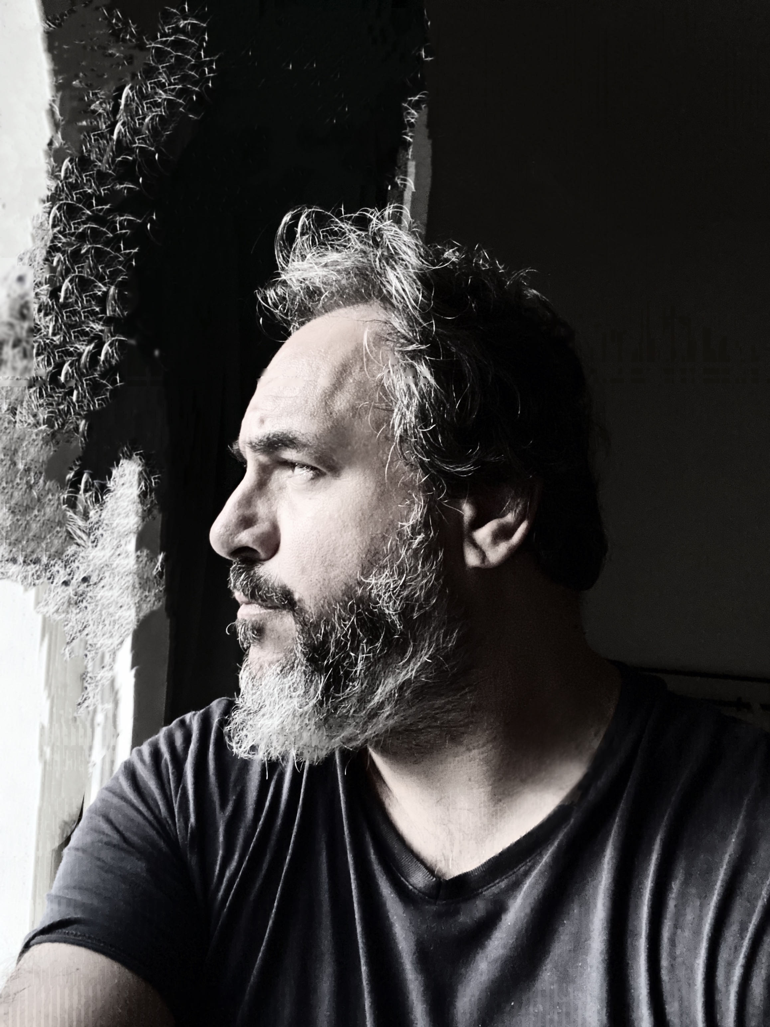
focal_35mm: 30
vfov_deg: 60.0
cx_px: 385
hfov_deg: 46.8
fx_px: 890
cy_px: 514
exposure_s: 1/24
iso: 800
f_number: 2.2
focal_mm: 2.71
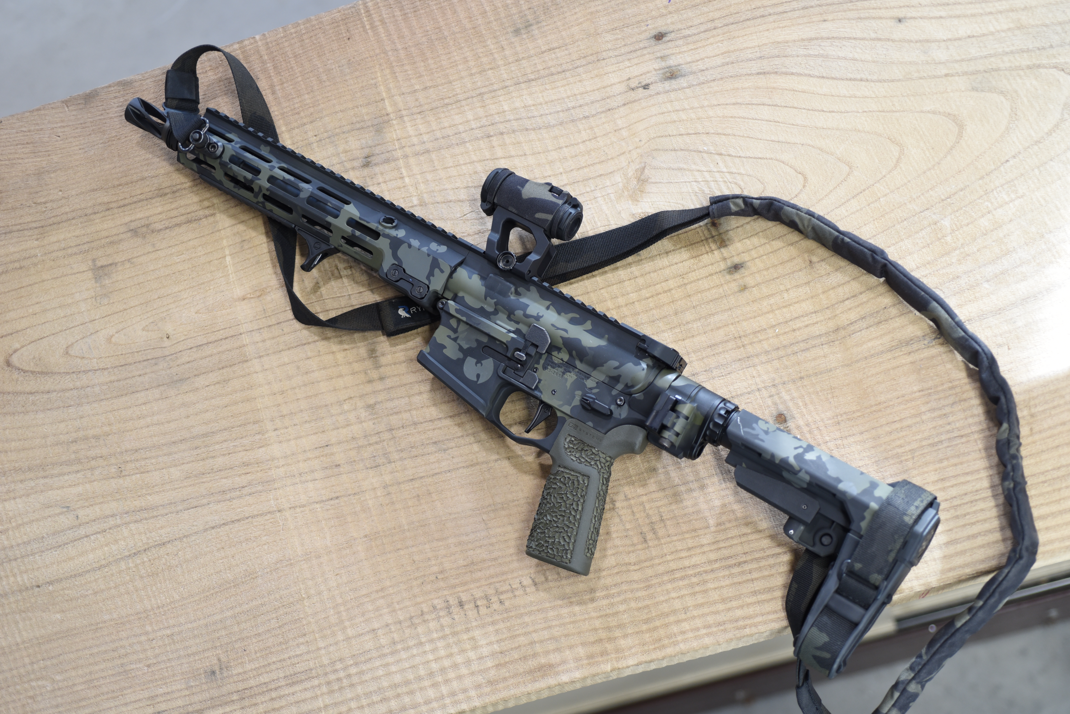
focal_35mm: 60
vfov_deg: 22.6
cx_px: 535
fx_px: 1784
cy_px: 357
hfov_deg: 33.4
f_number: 3.2
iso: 640
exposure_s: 1/100
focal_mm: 60
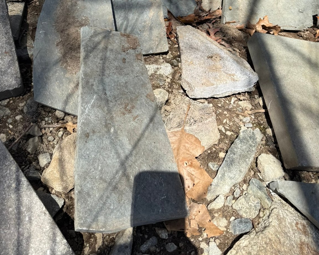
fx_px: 387
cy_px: 22
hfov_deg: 44.8
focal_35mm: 41
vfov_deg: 34.3
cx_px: 159
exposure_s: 1/2445
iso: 80
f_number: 1.78
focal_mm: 6.76
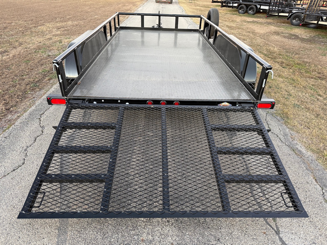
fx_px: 227
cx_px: 164
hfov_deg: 71.6
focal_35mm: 24
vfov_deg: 56.8
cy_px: 122
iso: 200
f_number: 1.78
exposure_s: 1/92
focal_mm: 6.76
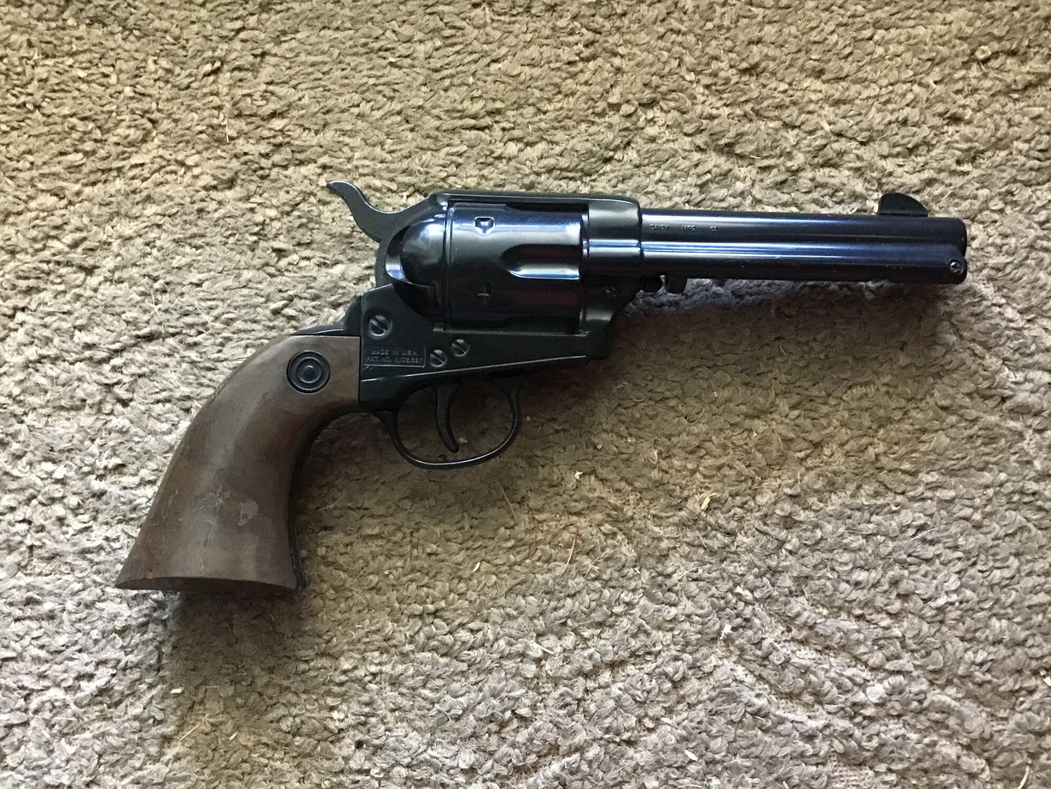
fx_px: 972
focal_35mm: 32
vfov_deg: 44.2
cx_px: 541
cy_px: 394
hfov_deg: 56.8
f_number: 2.4
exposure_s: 1/15
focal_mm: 3.3
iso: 250
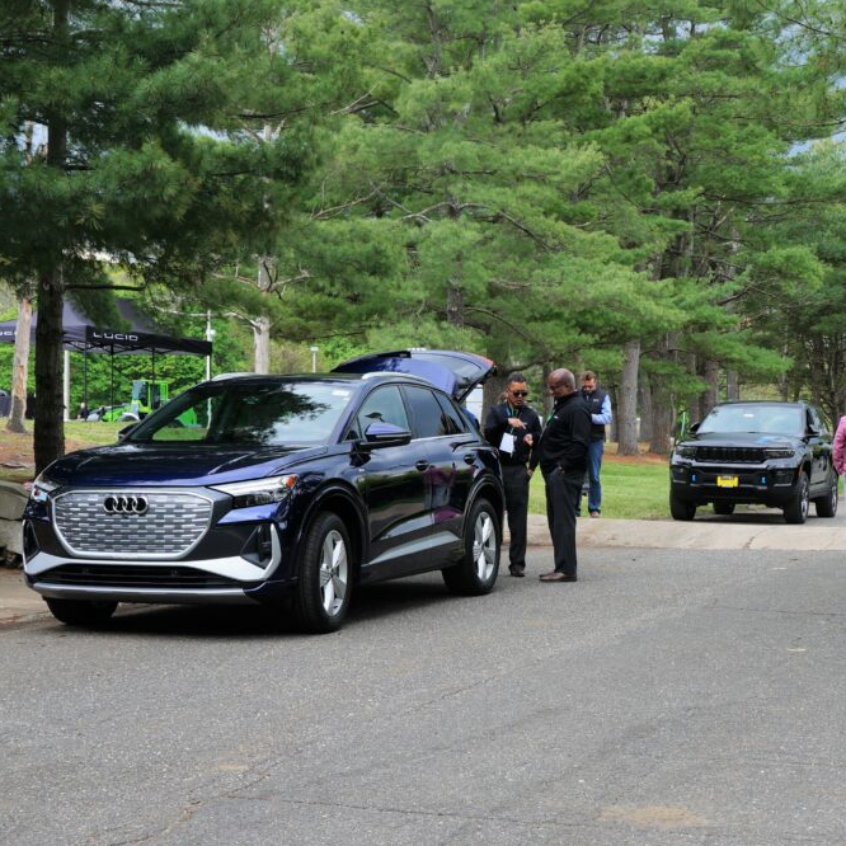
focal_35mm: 47
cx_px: 564
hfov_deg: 35.7
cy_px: 420
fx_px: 1300
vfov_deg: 36.1
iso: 100
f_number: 6.3
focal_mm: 24
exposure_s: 1/80
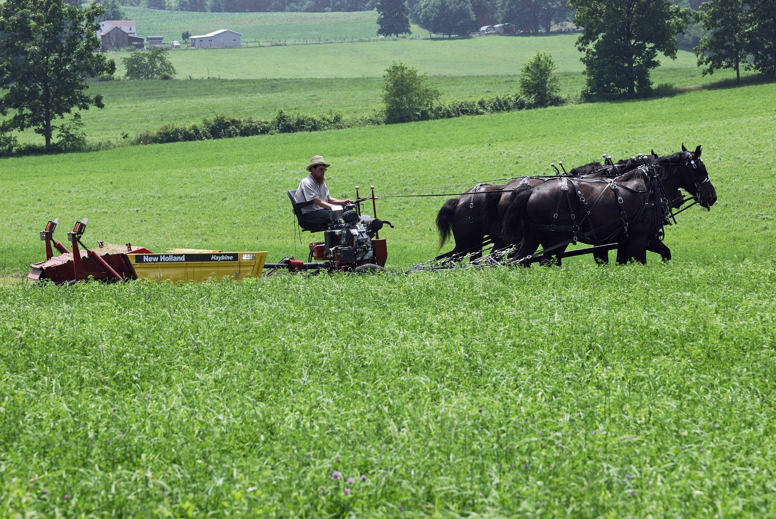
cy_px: 260
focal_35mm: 147
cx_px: 388
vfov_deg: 9.4
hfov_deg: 13.9
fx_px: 3172
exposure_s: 1/250
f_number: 7.1
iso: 100
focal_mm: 98
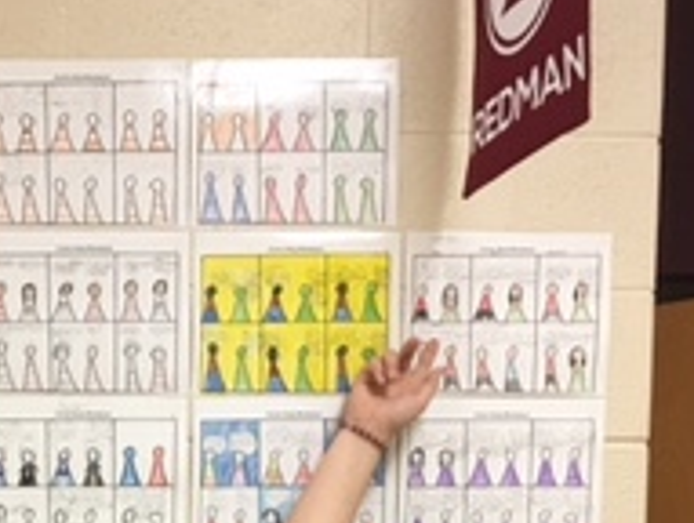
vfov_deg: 14.3
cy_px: 792
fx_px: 1948
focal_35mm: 97
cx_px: -47
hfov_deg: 19.4
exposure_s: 1/15
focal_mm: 4.15
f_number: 2.2
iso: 40
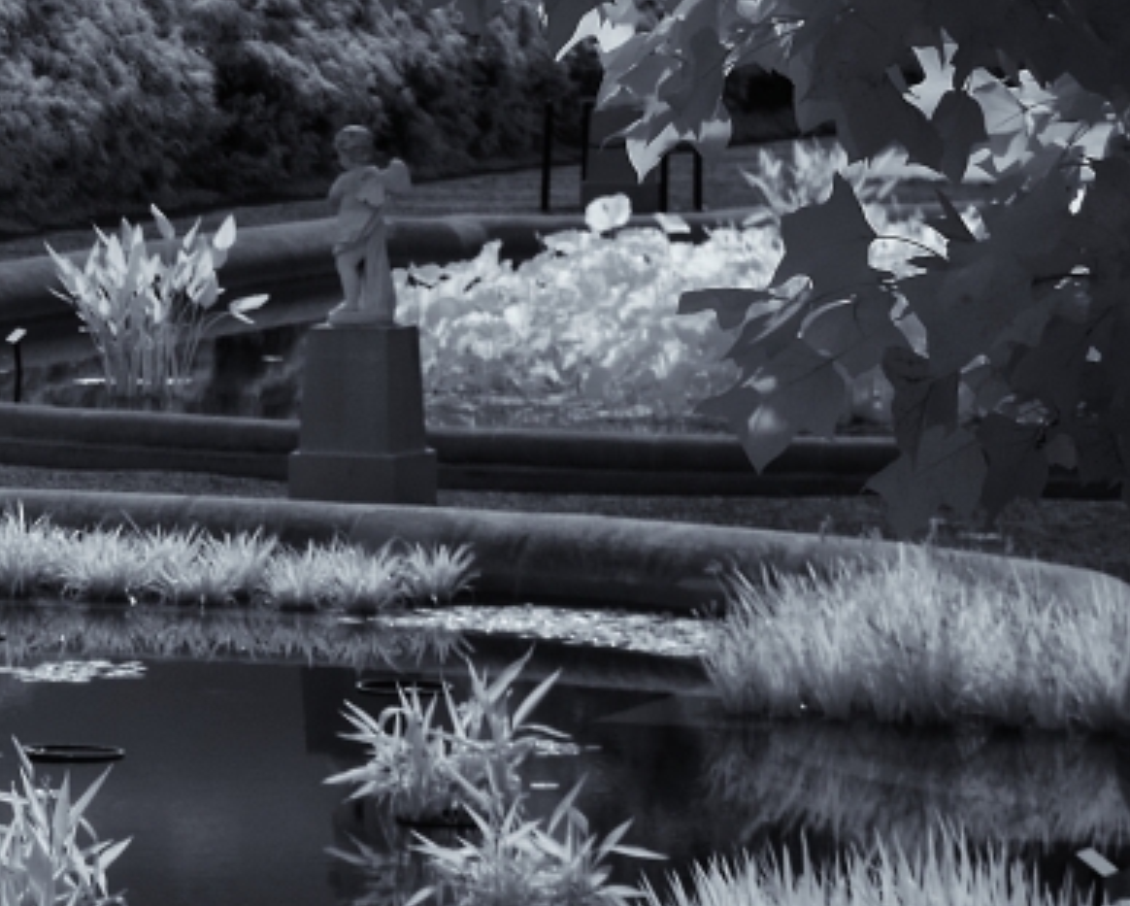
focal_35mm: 246
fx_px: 8233
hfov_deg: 7.5
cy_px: 111
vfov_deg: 6.3
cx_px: -1188
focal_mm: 35
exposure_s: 1/800
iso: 200
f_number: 6.4
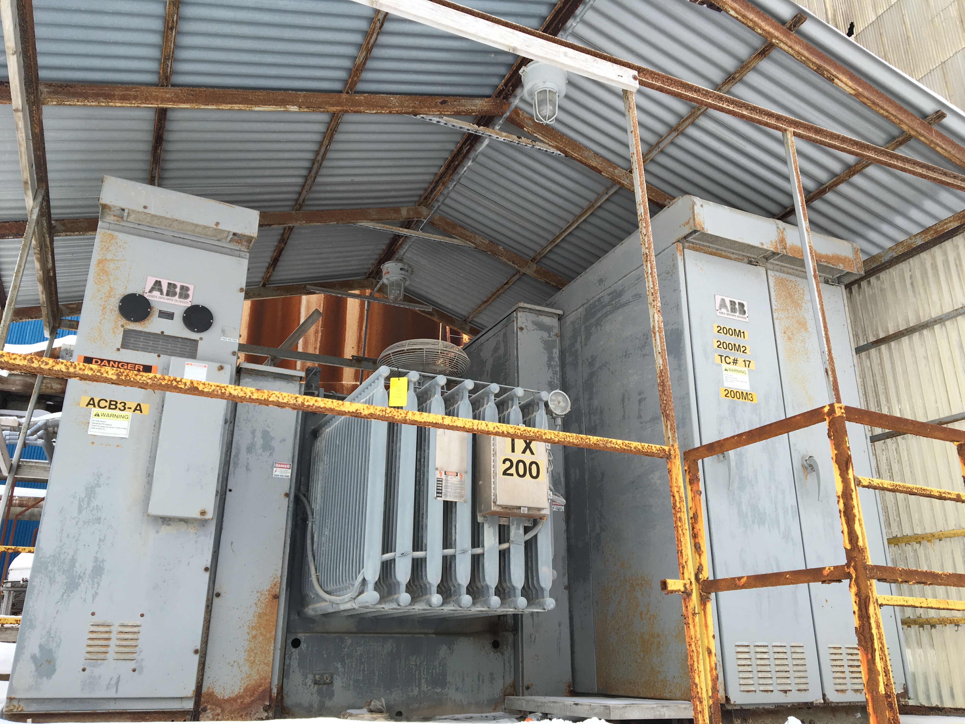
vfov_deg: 48.2
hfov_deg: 61.7
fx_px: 808
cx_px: 482
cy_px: 362
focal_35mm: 29
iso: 25
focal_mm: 4.15
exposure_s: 1/256
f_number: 2.2
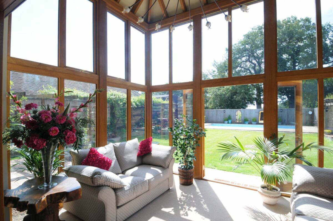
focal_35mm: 18
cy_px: 110
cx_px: 166
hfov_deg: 90.1
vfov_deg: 67.2
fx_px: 166
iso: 200
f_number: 10
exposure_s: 1/25
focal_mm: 12
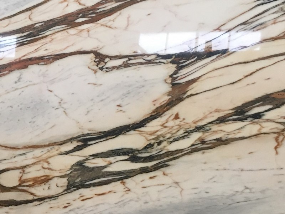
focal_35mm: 29
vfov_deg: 48.2
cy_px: 107
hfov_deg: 61.7
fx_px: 239
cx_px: 142
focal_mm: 4.15
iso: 64
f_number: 2.2
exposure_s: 1/17
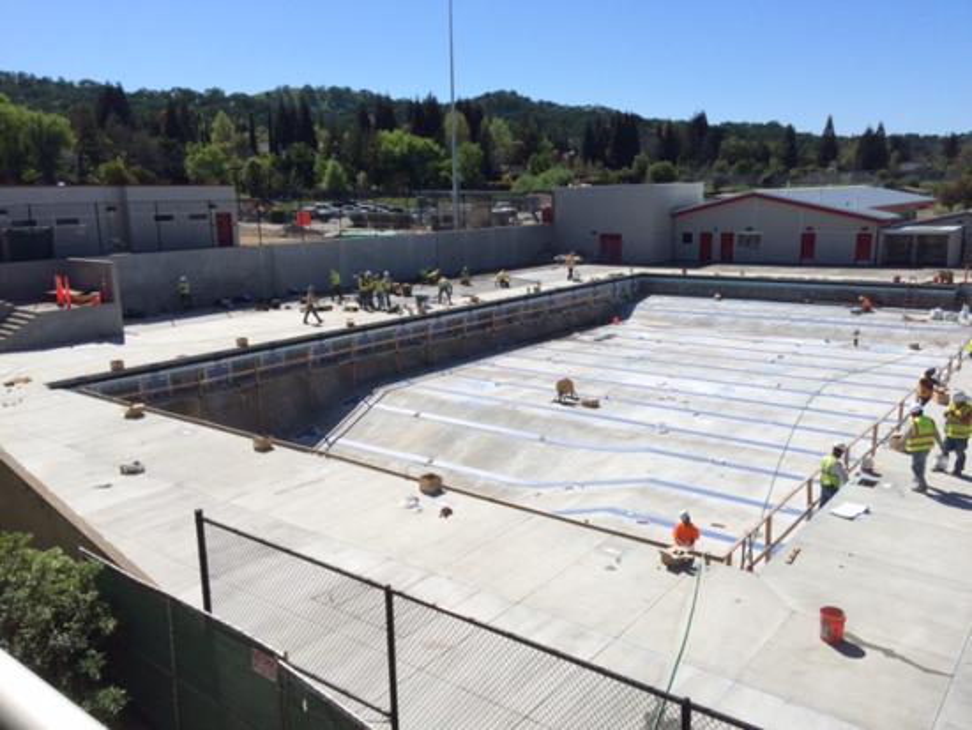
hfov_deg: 61.6
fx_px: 815
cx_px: 486
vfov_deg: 48.3
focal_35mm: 29
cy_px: 365
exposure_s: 1/3731
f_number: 2.2
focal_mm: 4.15
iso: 32
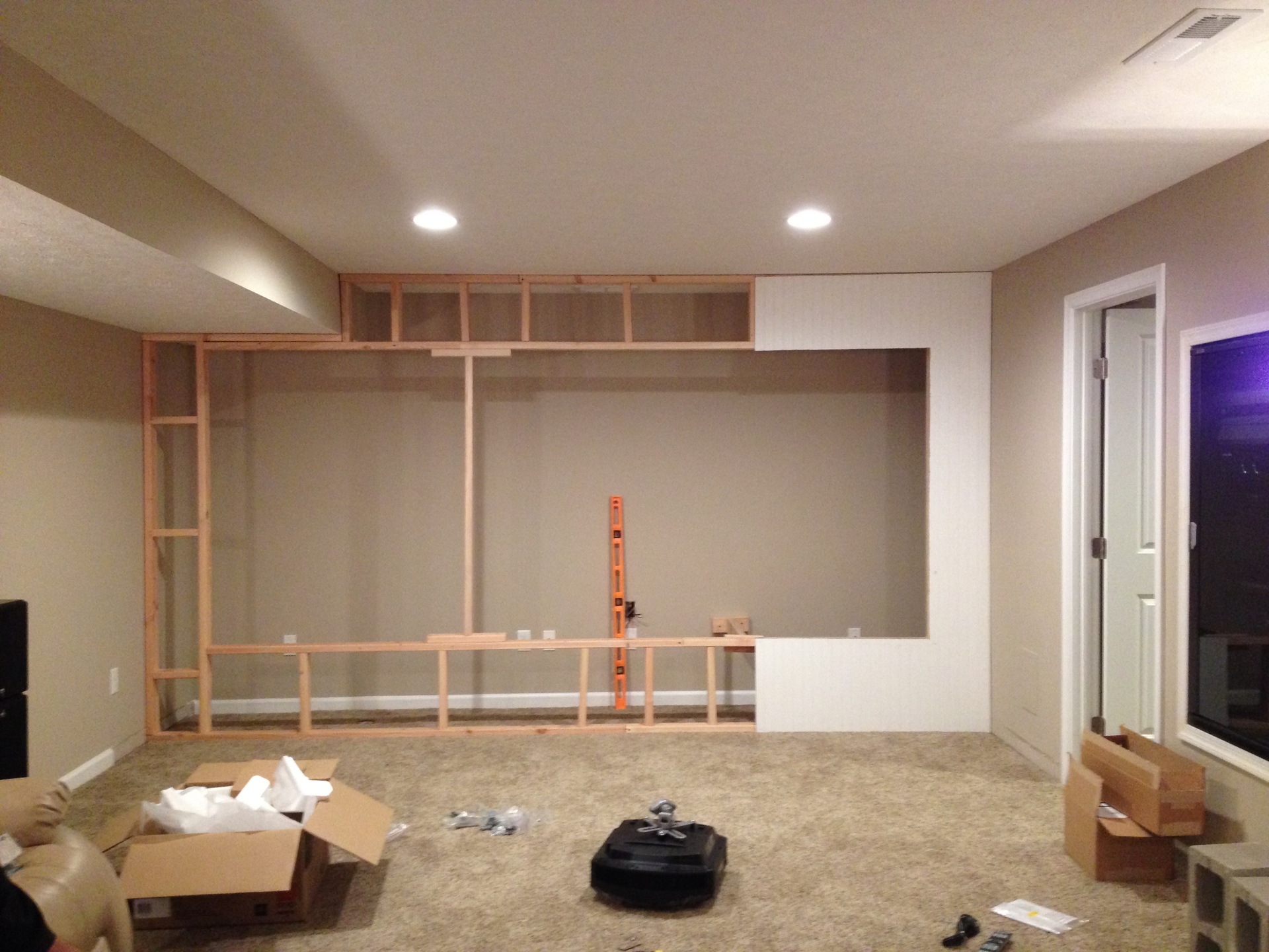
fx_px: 1283
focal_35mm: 35
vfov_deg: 40.7
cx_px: 634
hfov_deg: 52.6
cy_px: 476
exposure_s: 1/20
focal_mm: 4.28
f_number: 2.4
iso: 250
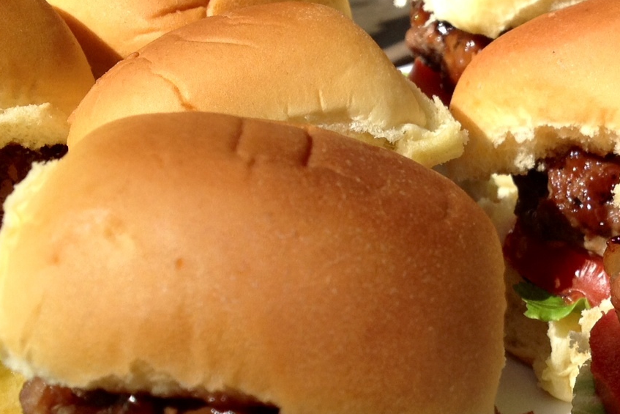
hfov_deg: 22.6
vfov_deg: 15.4
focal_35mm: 88
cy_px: 325
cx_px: 556
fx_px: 1516
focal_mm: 4.28
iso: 50
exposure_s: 1/1200
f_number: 2.4
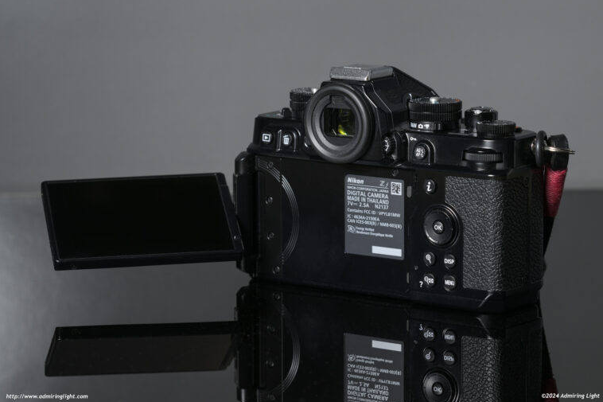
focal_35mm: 147
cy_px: 201
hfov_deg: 14.0
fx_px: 2462
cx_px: 305
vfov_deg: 9.3
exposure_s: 1/125
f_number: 11
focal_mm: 145
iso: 200
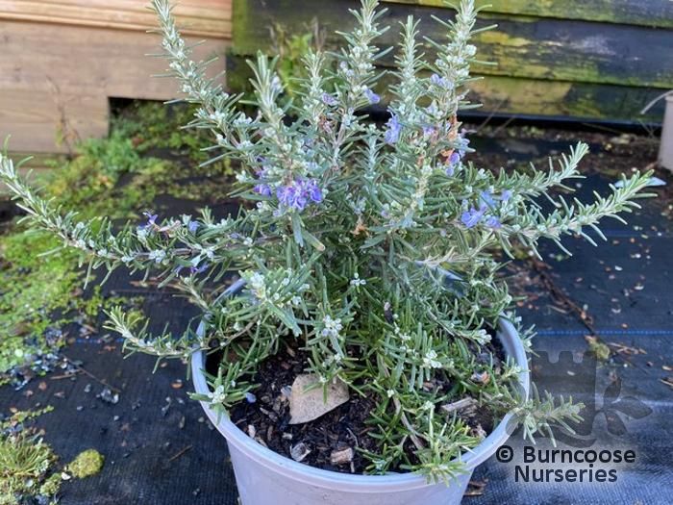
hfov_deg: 67.3
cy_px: 252
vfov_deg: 53.1
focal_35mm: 26
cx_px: 336
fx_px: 505
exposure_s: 1/122
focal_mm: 4.25
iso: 100
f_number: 1.8
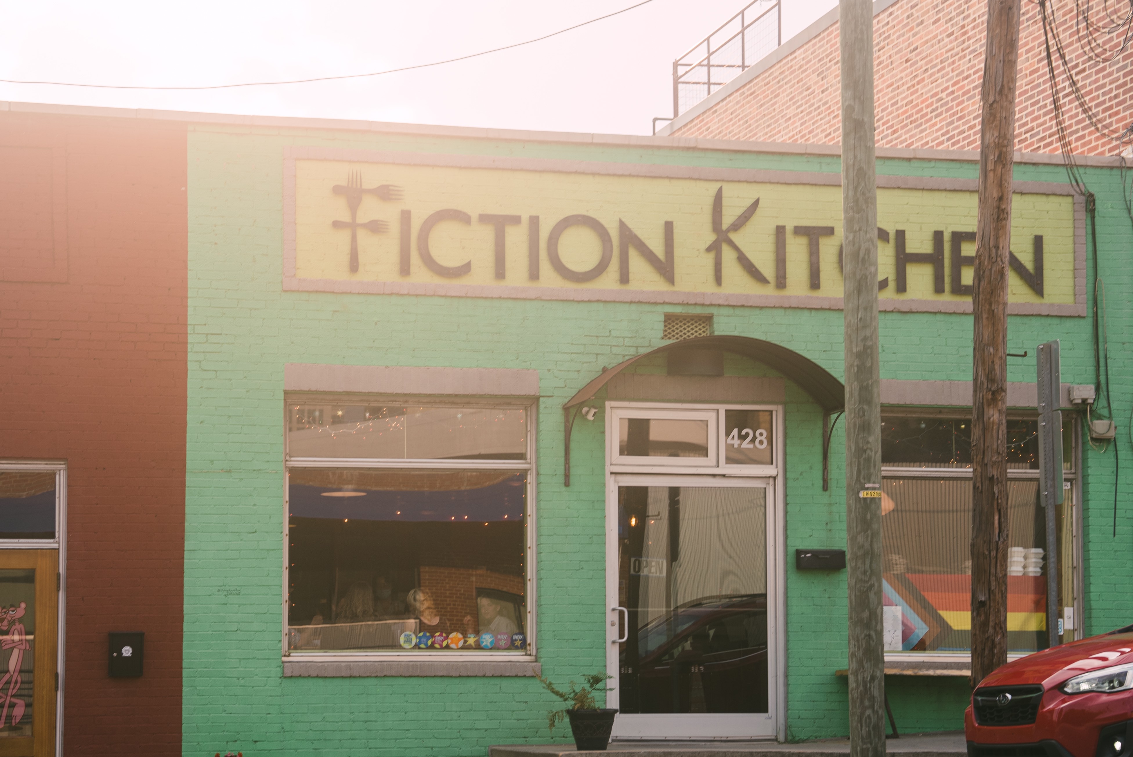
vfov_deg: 18.0
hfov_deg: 26.6
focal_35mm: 76
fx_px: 2393
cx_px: 601
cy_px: 348
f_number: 4.5
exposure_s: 1/250
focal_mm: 70
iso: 80
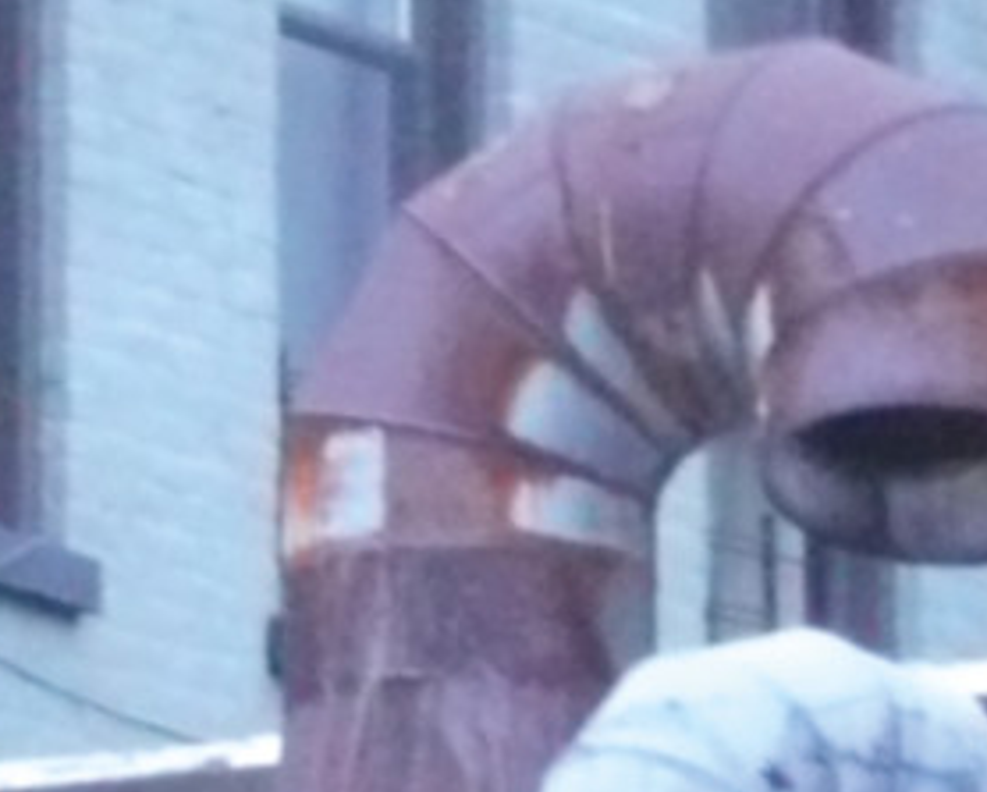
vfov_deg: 1.4
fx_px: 31348
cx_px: -1644
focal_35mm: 1072
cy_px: 1971
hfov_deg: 1.8
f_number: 4.8
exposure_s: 1/30
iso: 800
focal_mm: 32.7
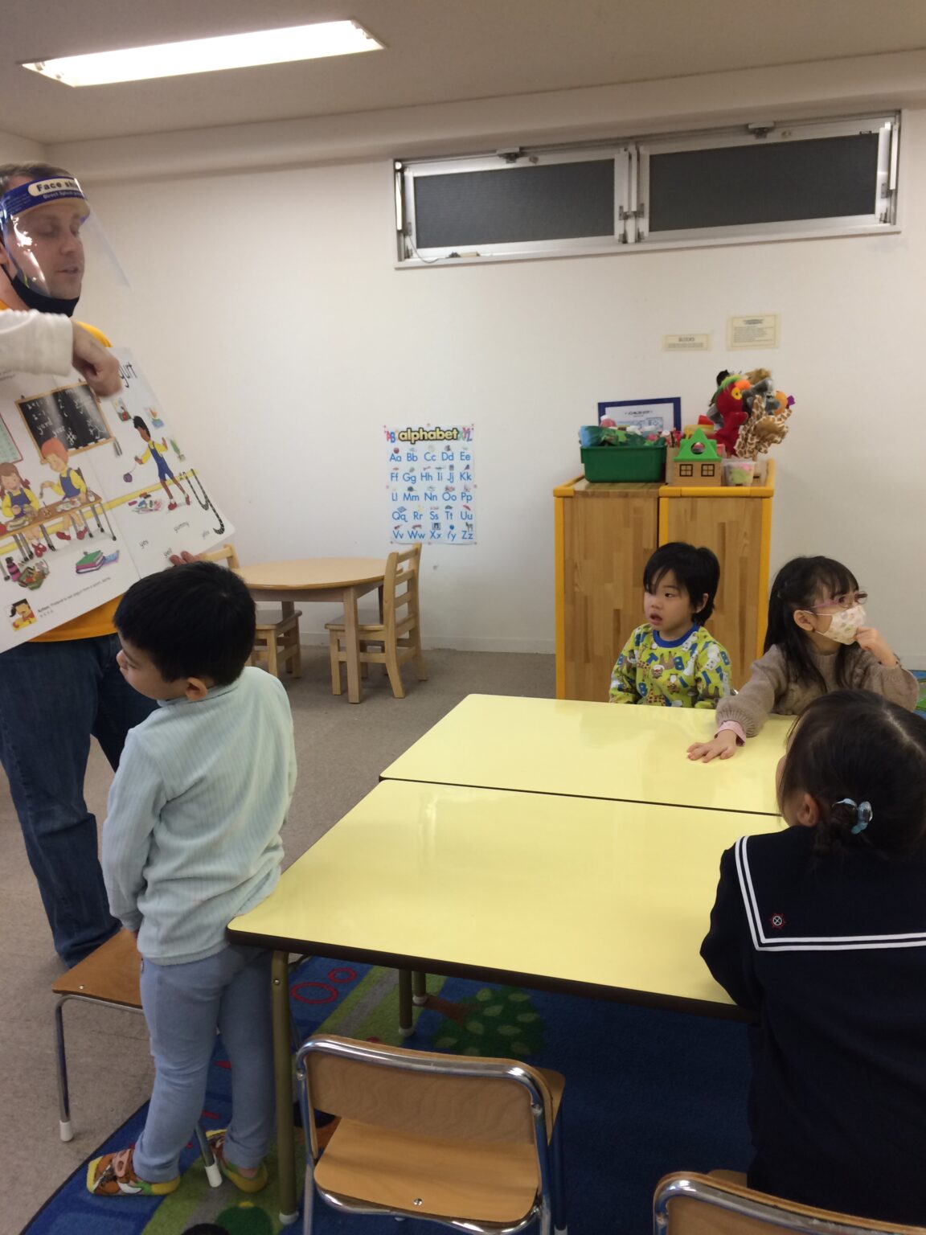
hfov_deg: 48.2
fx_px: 1034
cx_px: 463
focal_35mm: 29
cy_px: 618
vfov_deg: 61.7
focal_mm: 4.15
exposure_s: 1/30
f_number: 2.2
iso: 40
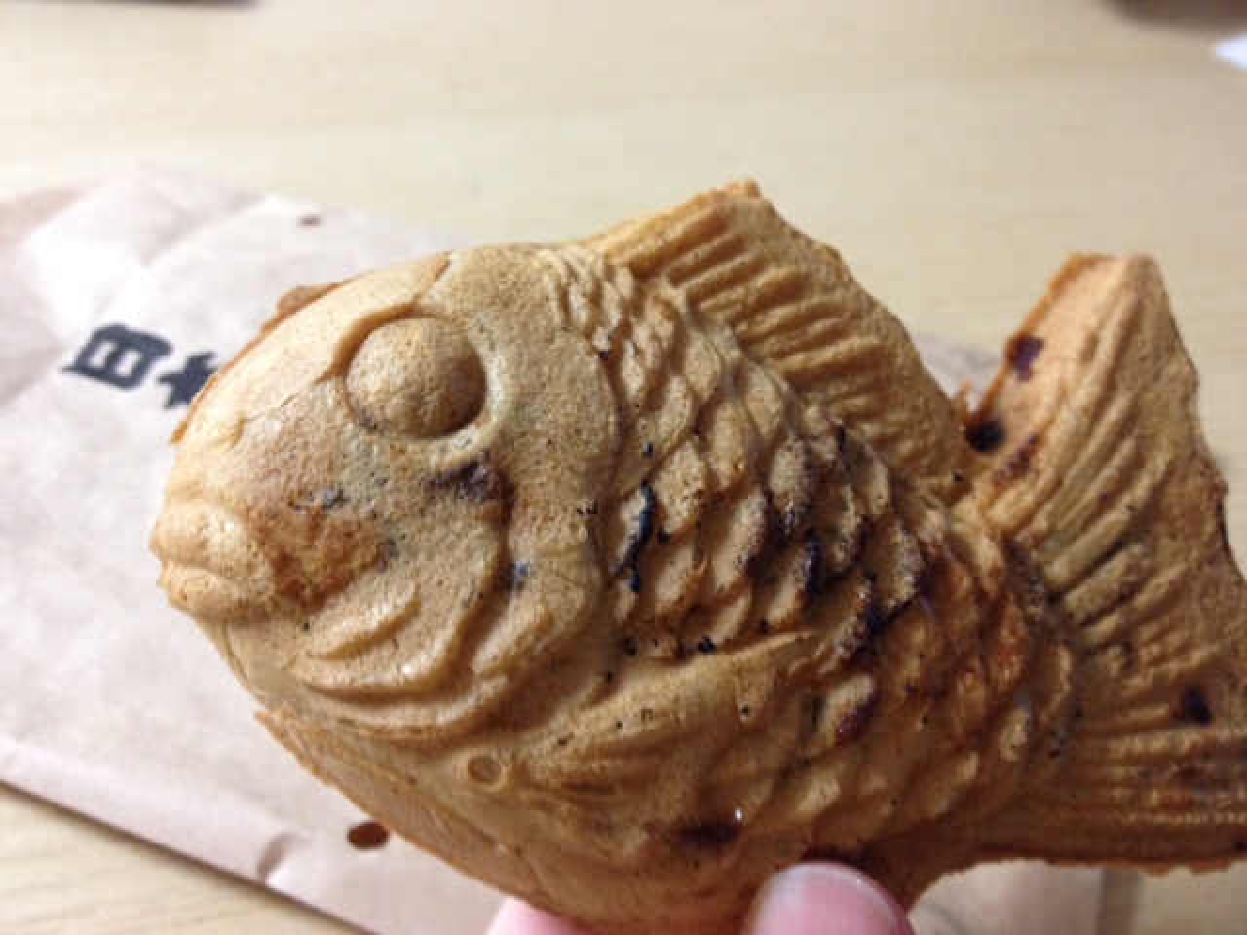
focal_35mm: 35
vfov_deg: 40.7
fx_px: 1261
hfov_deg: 52.6
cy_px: 468
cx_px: 624
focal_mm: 4.28
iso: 250
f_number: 2.4
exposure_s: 1/20
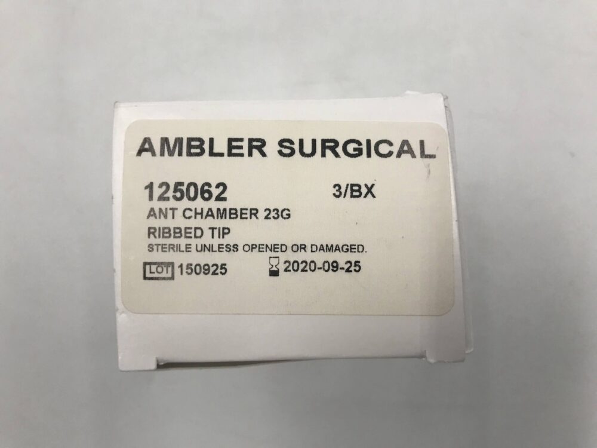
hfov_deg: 63.4
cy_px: 224
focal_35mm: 28
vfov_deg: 49.7
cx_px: 298
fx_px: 483
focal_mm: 3.99
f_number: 1.8
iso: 25
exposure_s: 1/40
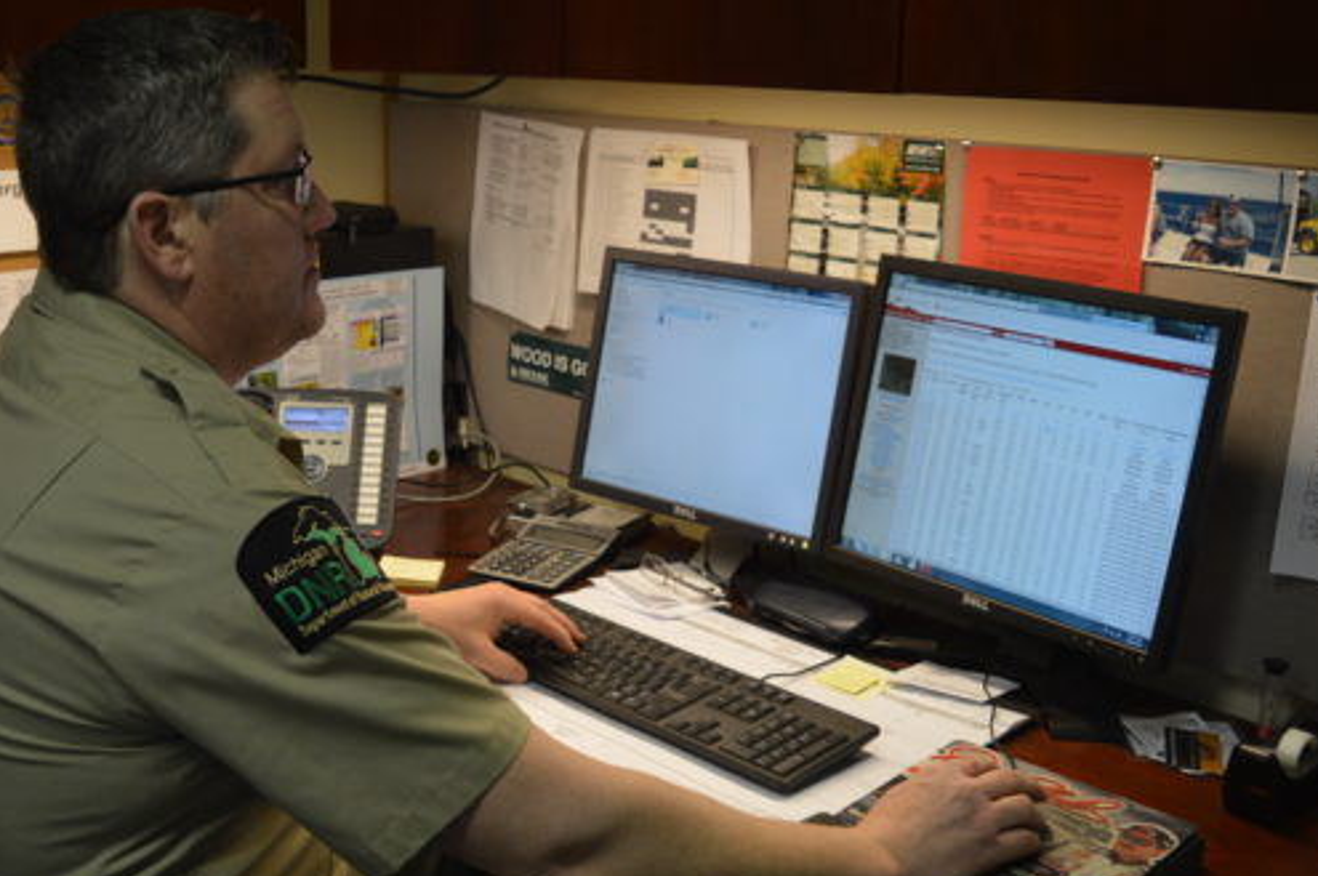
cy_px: 429
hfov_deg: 47.0
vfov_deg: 32.6
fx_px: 1500
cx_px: 485
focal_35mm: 41
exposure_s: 1/60
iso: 400
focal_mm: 18
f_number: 3.5
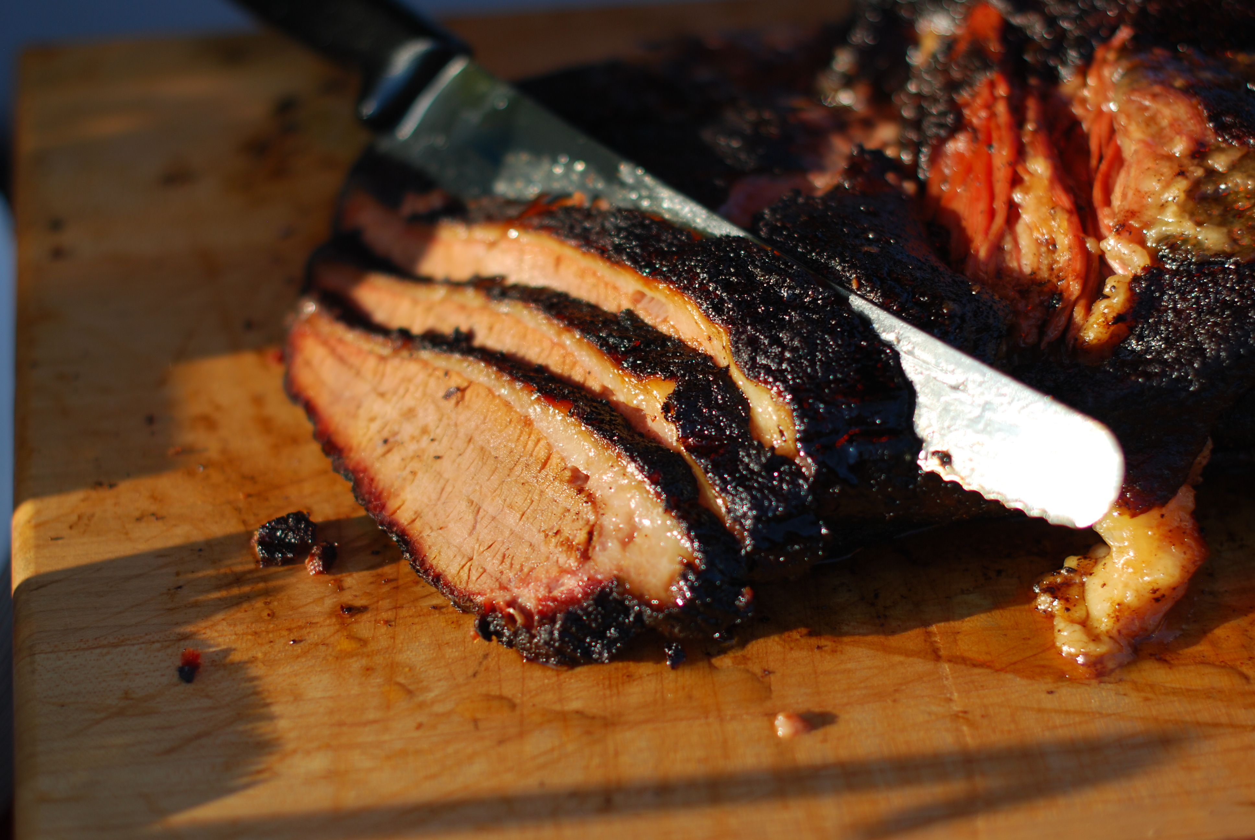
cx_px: 628
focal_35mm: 75
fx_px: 2618
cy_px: 420
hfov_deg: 27.0
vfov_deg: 18.2
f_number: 2
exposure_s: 1/2000
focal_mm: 50
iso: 100
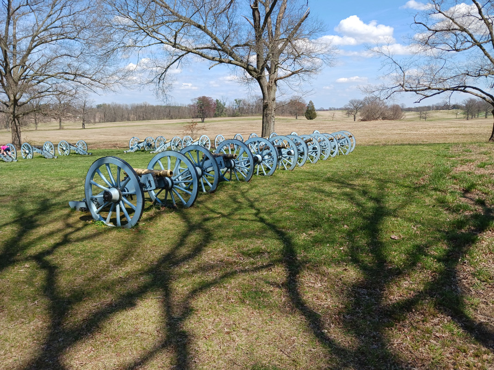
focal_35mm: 27
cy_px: 185
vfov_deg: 51.3
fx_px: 385
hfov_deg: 65.3
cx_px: 247
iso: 20
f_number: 1.8
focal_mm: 4
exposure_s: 1/230
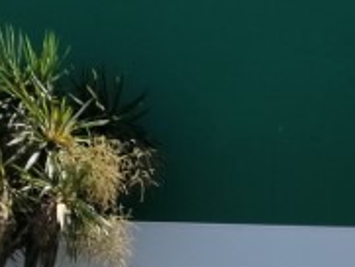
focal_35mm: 147
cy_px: 249
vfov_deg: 10.0
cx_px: 514
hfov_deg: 12.8
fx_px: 1509
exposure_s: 1/855
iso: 50
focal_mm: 3.96
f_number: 1.8
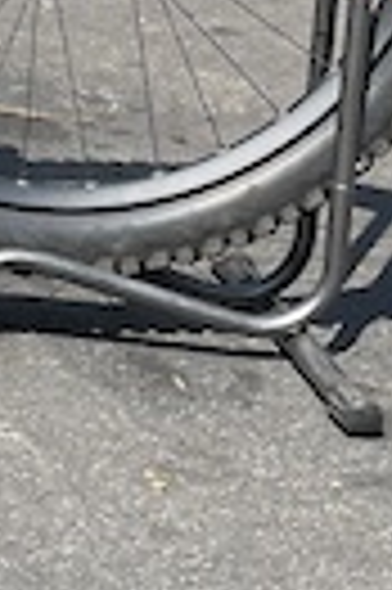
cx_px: -685
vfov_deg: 11.7
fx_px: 2702
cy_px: -410
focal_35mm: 165
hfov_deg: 7.5
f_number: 1.6
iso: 32
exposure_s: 1/1435
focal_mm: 4.2
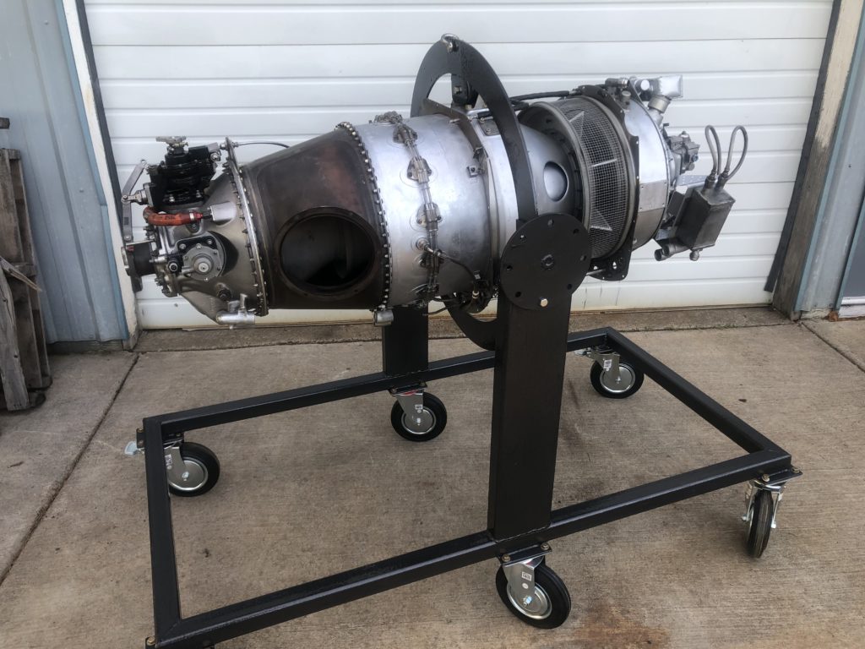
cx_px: 432
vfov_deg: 49.7
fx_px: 700
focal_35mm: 28
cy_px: 324
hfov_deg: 63.4
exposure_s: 1/120
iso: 25
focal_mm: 3.99
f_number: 1.8
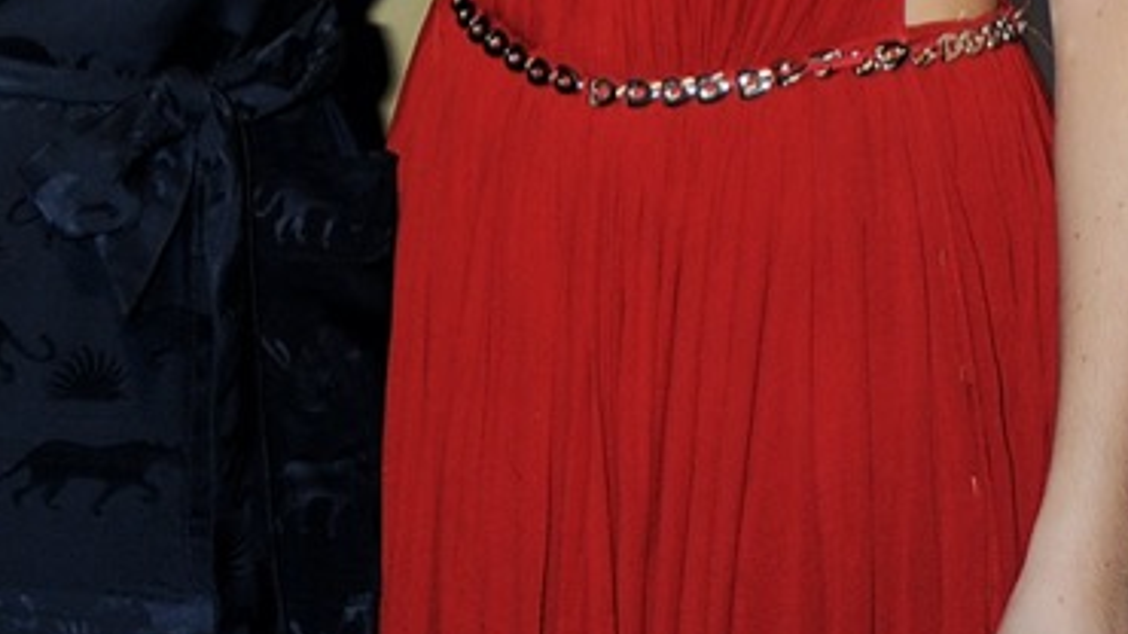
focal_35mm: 170
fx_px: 5084
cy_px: -437
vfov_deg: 7.0
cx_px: -271
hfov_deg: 12.3
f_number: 10
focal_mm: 50
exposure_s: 1/40
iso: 1000
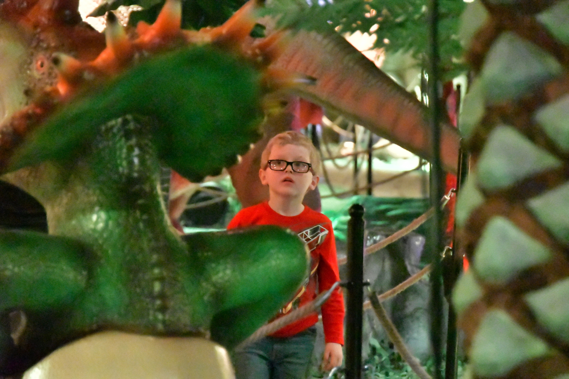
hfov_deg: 9.1
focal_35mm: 225
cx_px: 284
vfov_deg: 6.1
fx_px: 3556
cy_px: 190
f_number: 5.6
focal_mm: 150
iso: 51200
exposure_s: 1/200
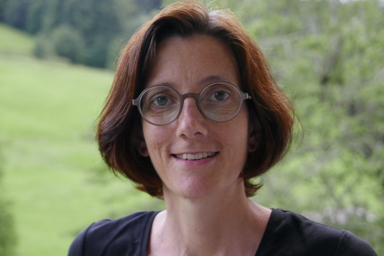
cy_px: 128
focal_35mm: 70
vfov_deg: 19.5
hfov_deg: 28.8
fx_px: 747
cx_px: 192
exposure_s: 1/60
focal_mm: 31.5
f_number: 2.8
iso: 1600
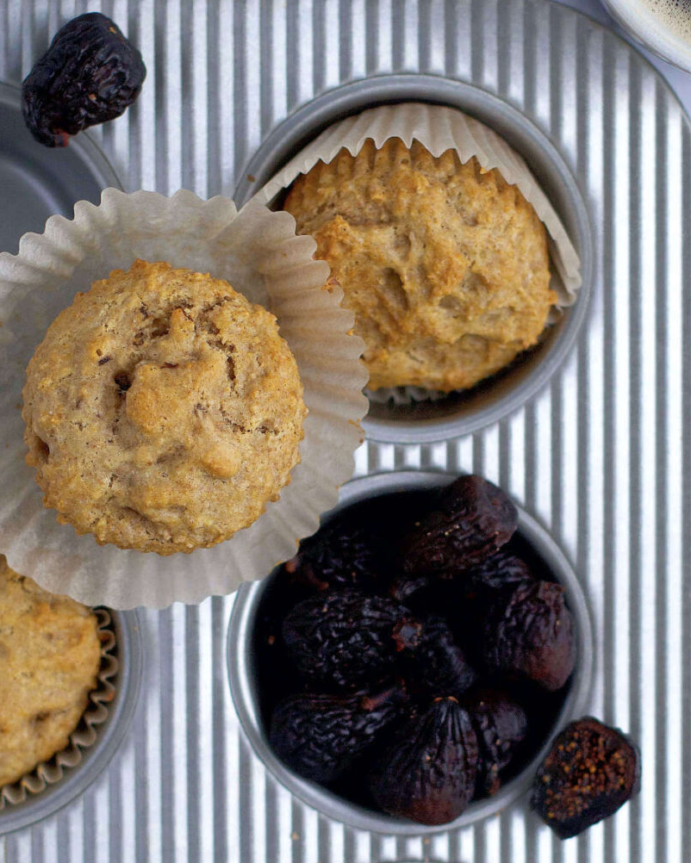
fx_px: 2760
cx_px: 317
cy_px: 546
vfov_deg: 17.7
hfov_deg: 14.3
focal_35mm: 108
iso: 100
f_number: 2.8
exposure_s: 1/20
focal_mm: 50
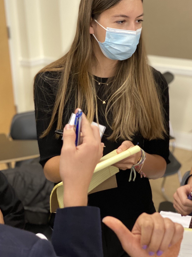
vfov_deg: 29.8
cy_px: 106
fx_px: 481
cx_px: 103
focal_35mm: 65
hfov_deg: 22.6
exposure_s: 1/75
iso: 160
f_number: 2
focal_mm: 6
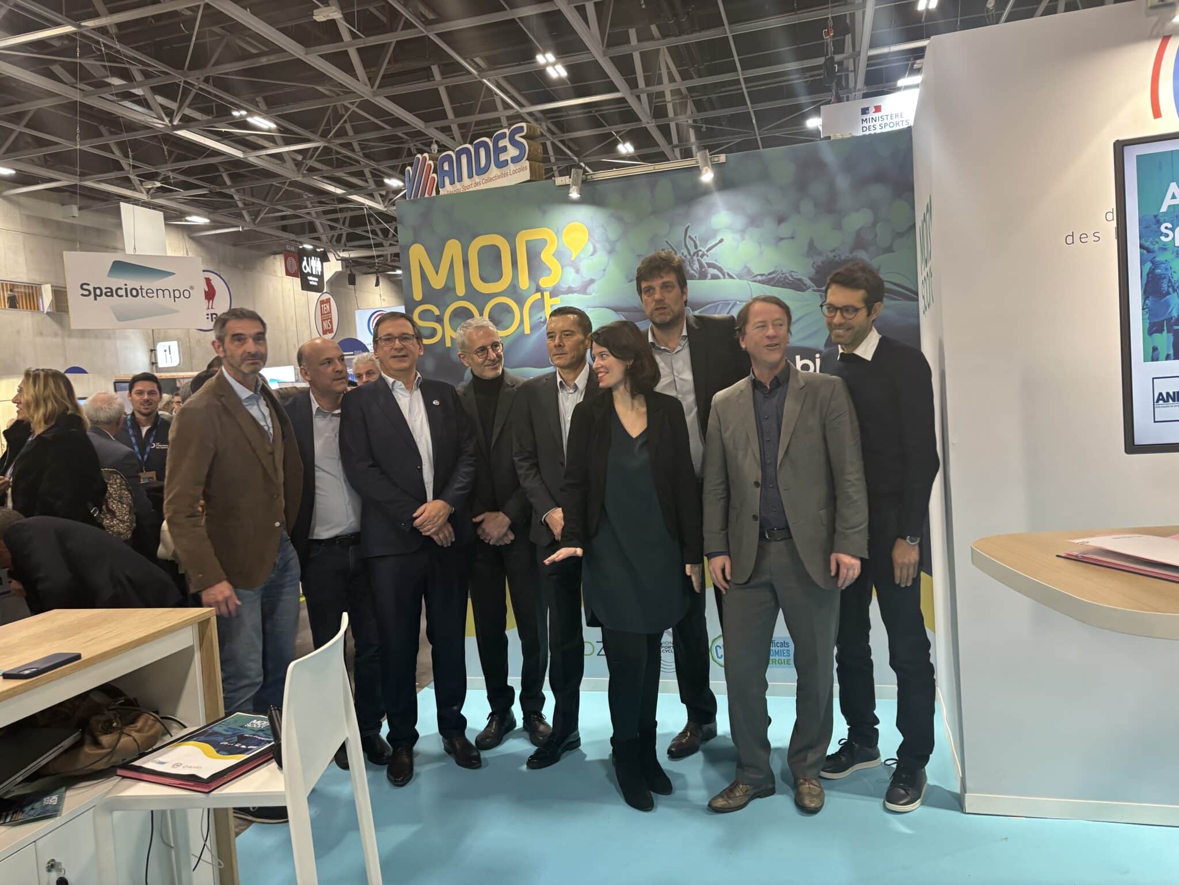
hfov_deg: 67.3
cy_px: 442
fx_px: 886
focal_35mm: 26
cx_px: 590
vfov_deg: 53.1
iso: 160
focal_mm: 5.96
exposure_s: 1/50
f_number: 1.6
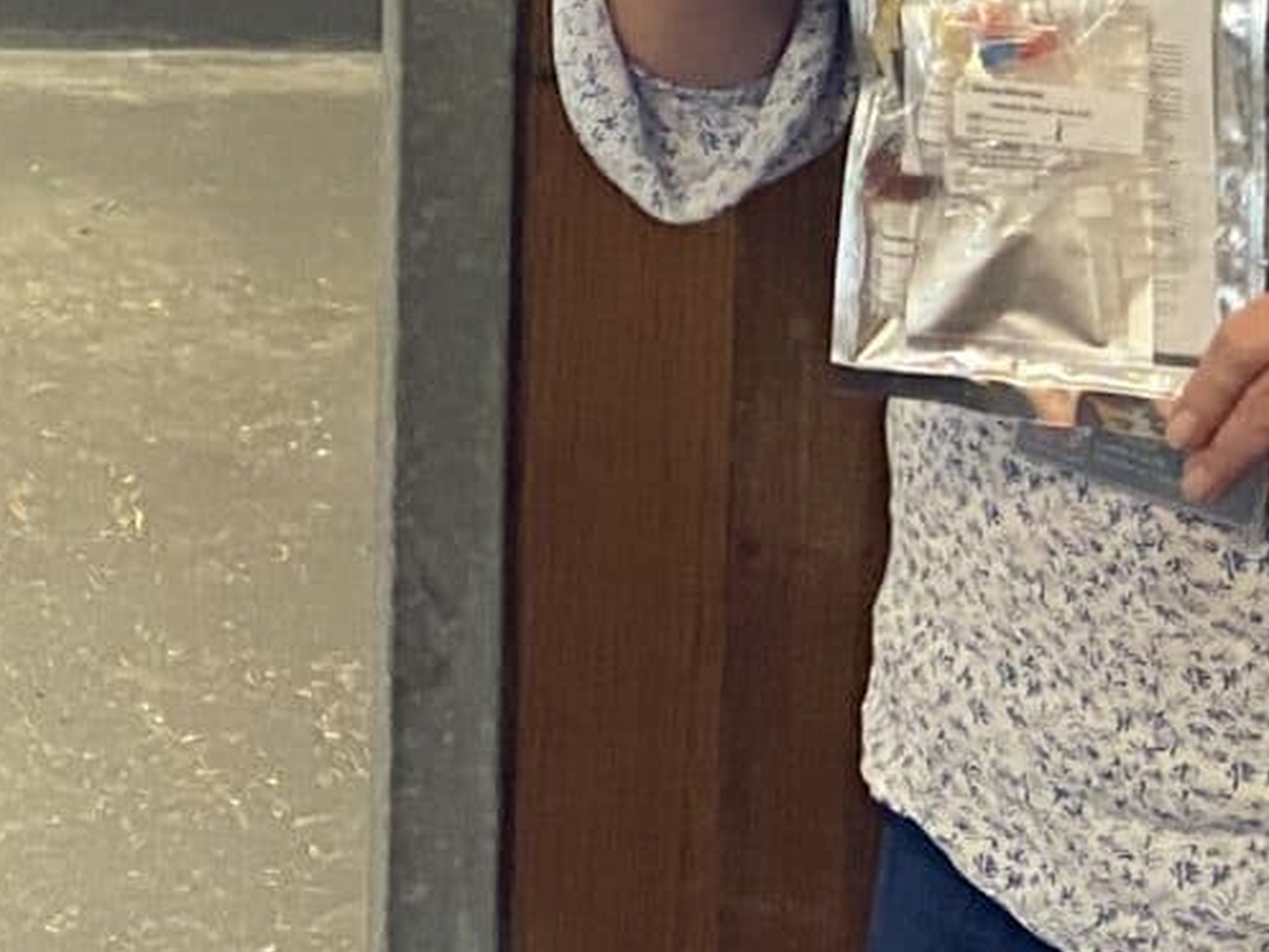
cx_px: -628
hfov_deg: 13.8
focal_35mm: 134
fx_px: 4914
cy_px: -518
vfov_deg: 10.6
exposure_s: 1/50
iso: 200
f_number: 1.8
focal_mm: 4.25
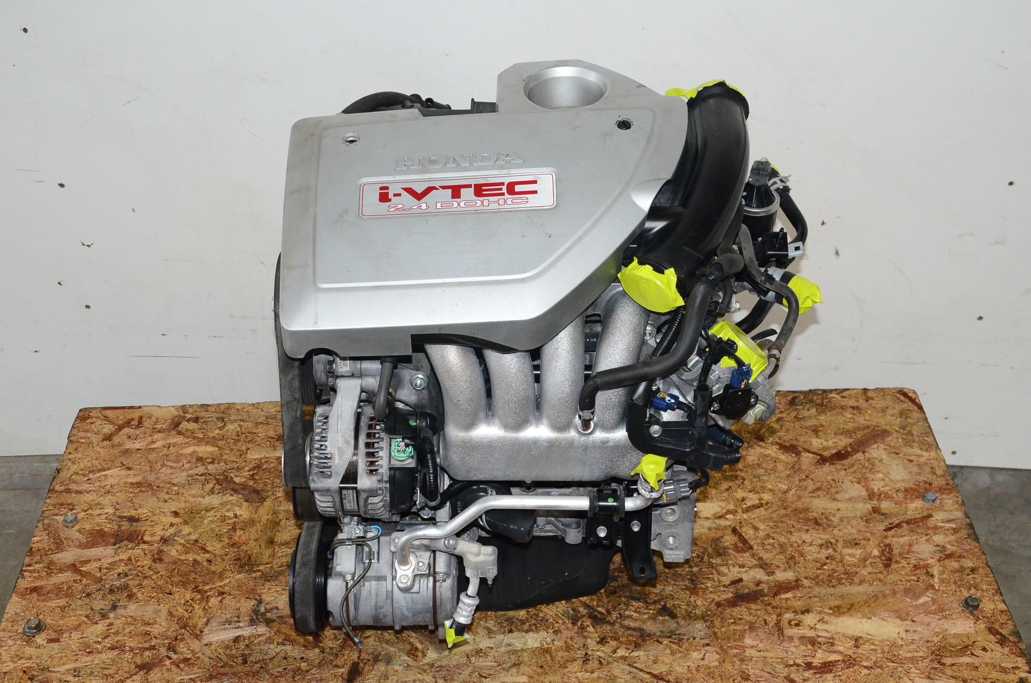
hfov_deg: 37.9
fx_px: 1500
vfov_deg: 25.6
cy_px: 342
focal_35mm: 52
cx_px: 516
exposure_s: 1/80
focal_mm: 35
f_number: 8
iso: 2500
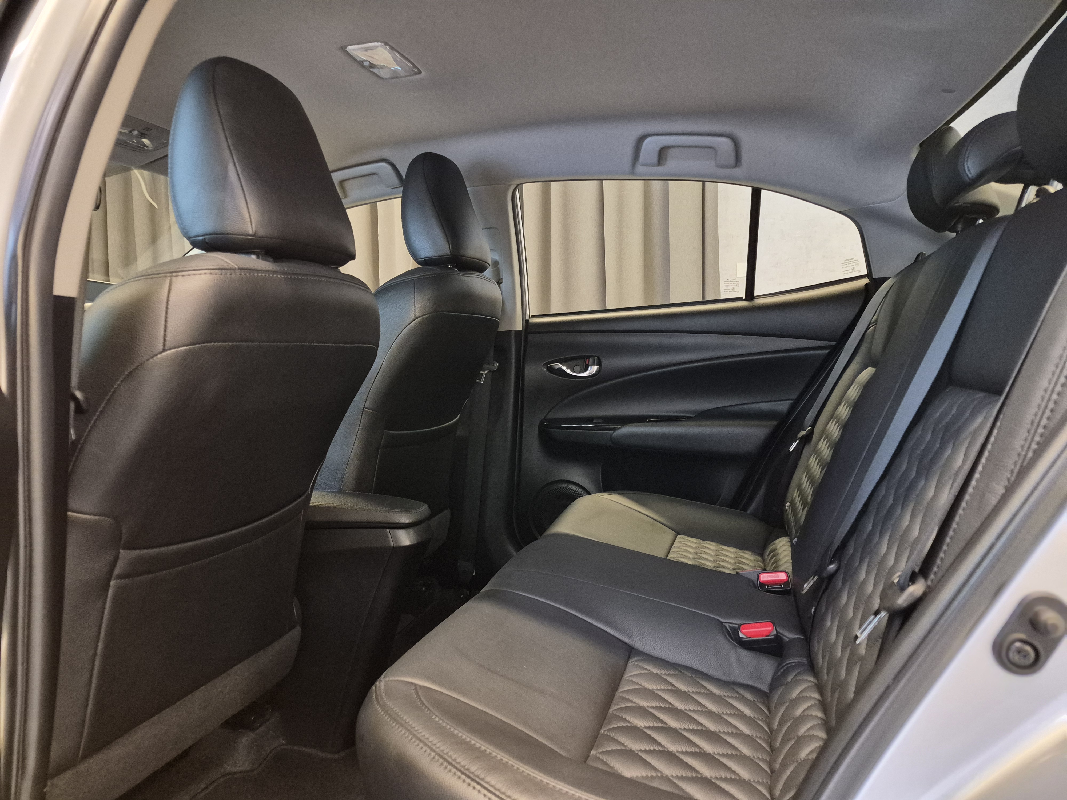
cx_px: 534
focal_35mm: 23
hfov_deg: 73.9
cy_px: 400
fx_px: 709
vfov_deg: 58.9
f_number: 1.8
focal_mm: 5.4
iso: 1250
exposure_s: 1/50
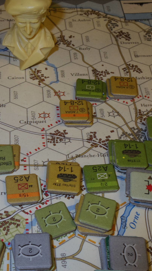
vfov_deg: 36.6
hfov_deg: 20.8
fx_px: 408
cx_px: 30
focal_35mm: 57
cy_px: 136
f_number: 7.1
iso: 250
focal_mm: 8.5
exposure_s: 1/20
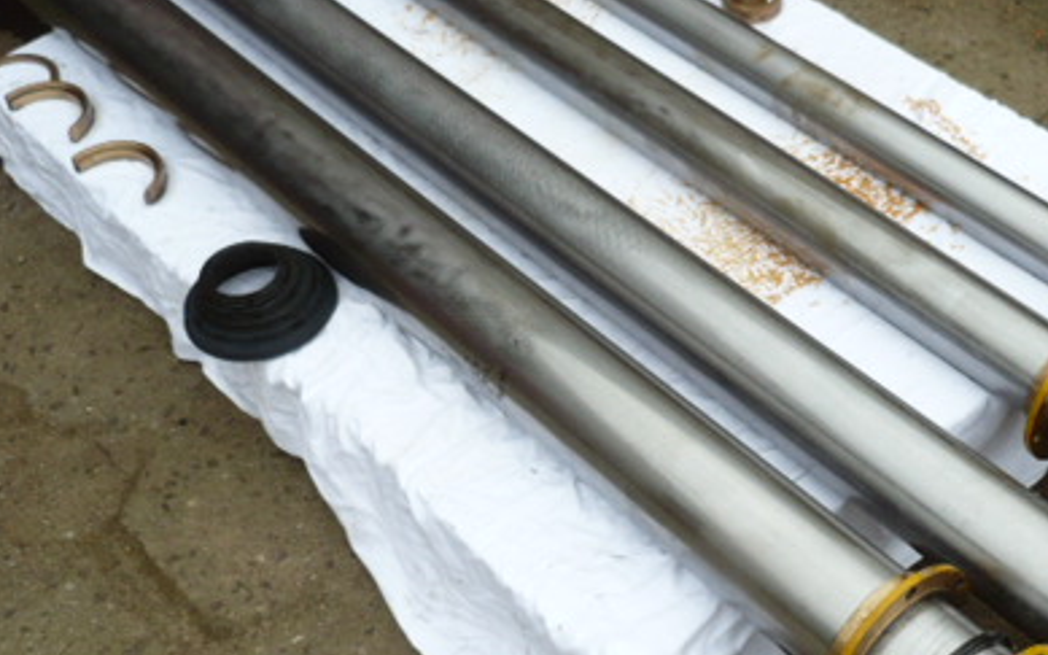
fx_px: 1742
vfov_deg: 21.3
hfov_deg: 33.3
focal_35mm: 61
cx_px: 663
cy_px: 332
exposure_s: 1/400
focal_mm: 5.8
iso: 100
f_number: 2.8
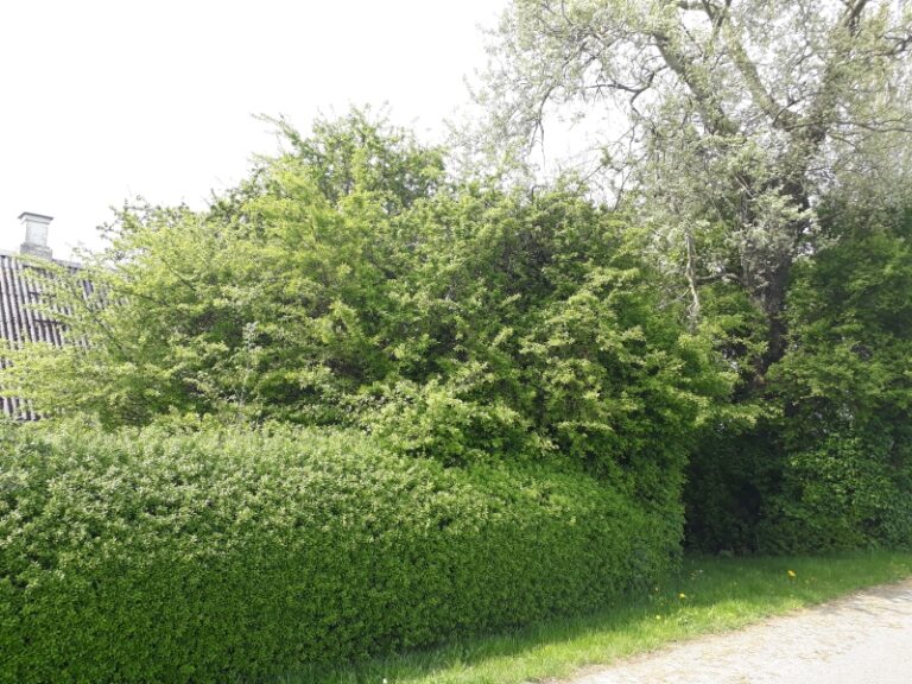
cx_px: 456
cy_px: 342
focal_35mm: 27
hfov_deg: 65.3
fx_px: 711
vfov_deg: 51.4
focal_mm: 3.6
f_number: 1.9
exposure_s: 1/505
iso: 40
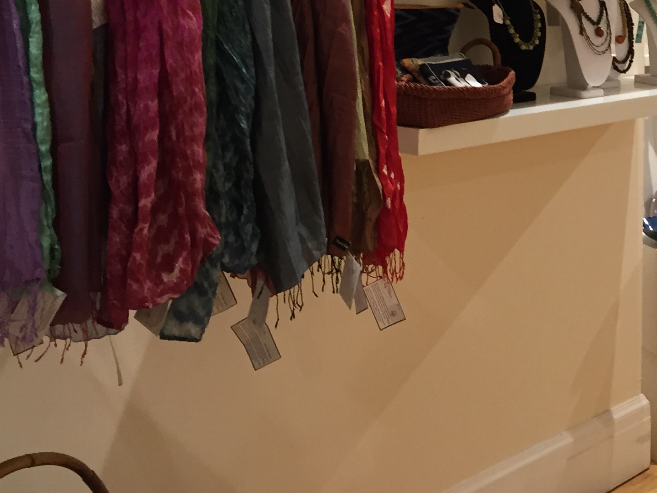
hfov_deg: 27.9
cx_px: 638
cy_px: 104
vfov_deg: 22.0
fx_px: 1253
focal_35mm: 66
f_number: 2.2
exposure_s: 1/30
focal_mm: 4.15
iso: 100
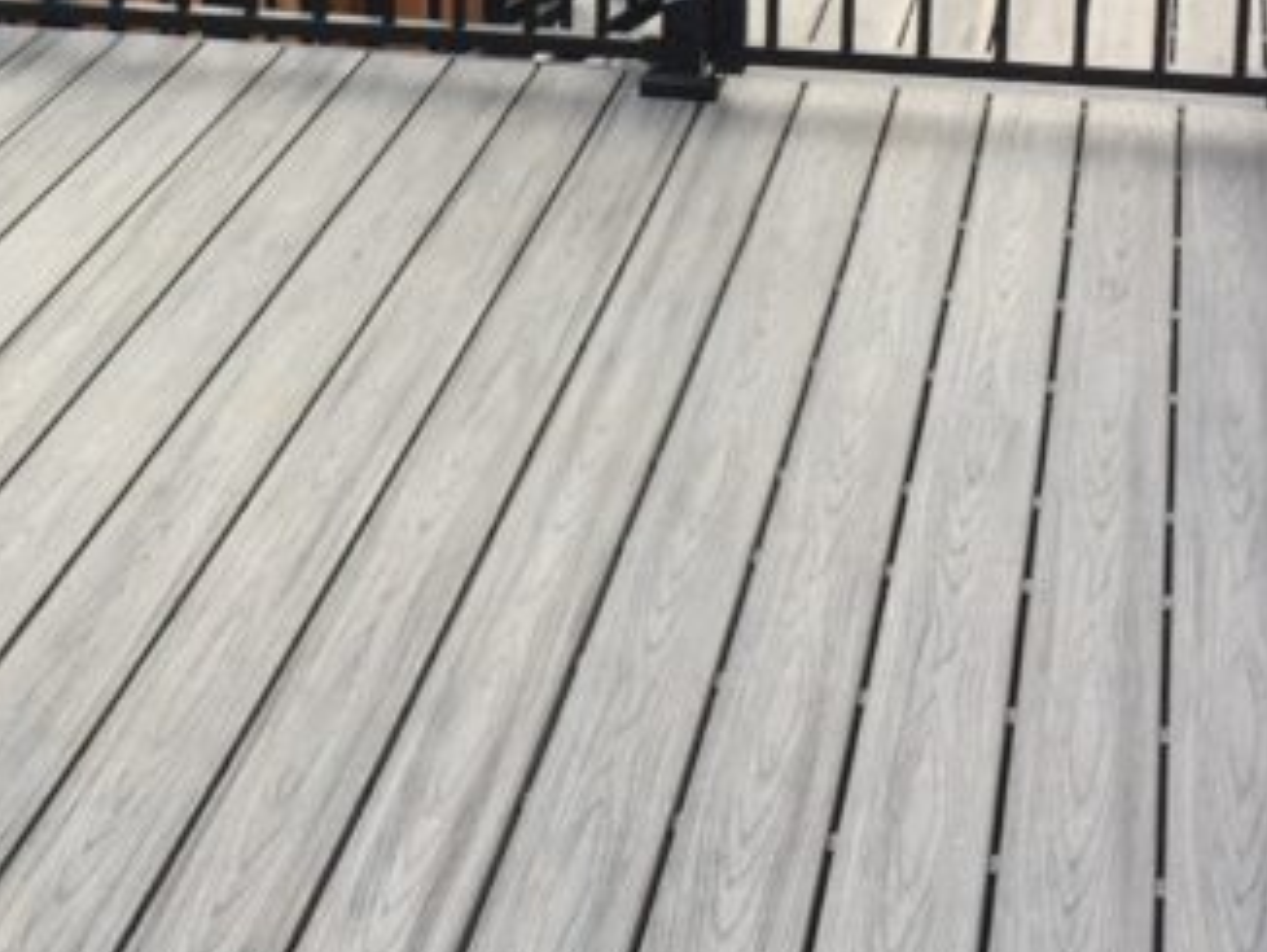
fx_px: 3333
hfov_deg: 21.1
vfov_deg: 15.9
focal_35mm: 91
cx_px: 155
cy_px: -16
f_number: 2.2
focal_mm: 4.15
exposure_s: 1/60
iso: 32
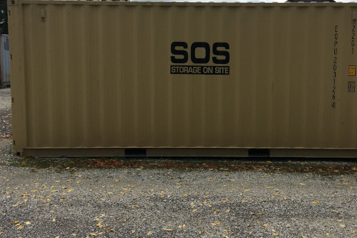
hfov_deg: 49.4
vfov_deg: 34.0
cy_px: 85
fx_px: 387
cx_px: 204
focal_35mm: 39
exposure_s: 1/1326
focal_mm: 4.15
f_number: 2.2
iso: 25
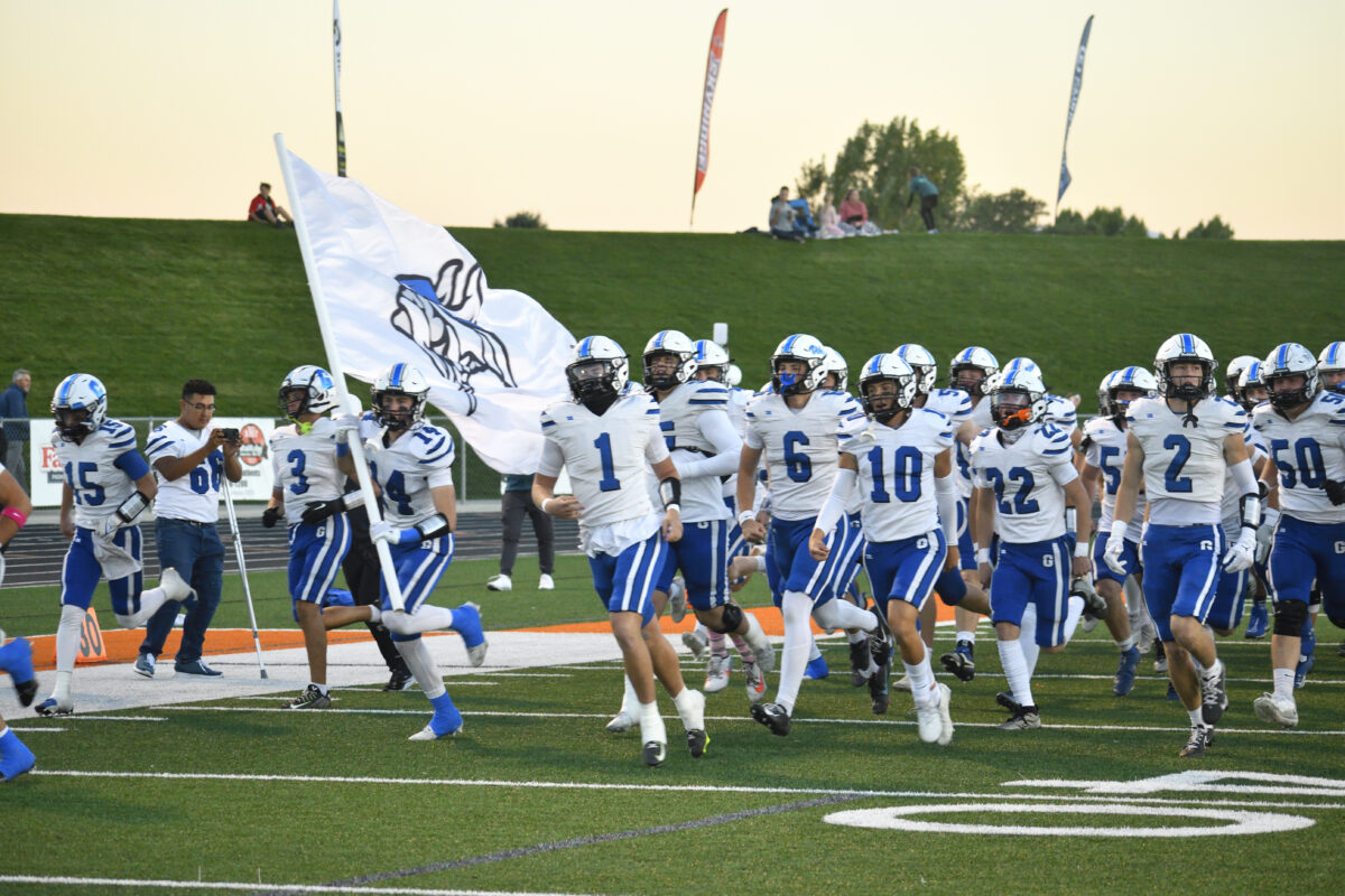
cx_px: 672
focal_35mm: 147
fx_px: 5492
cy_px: 448
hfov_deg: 14.0
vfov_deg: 9.3
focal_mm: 98
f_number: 4.8
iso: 1800
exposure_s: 1/500
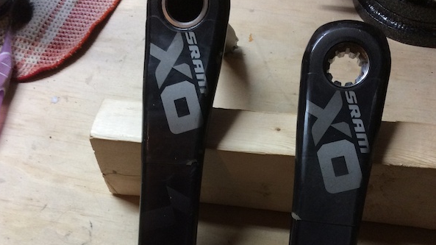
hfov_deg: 43.7
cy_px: 205
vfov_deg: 24.9
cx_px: 218
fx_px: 543
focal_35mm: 47
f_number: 2.4
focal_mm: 3.3
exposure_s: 1/24
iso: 80
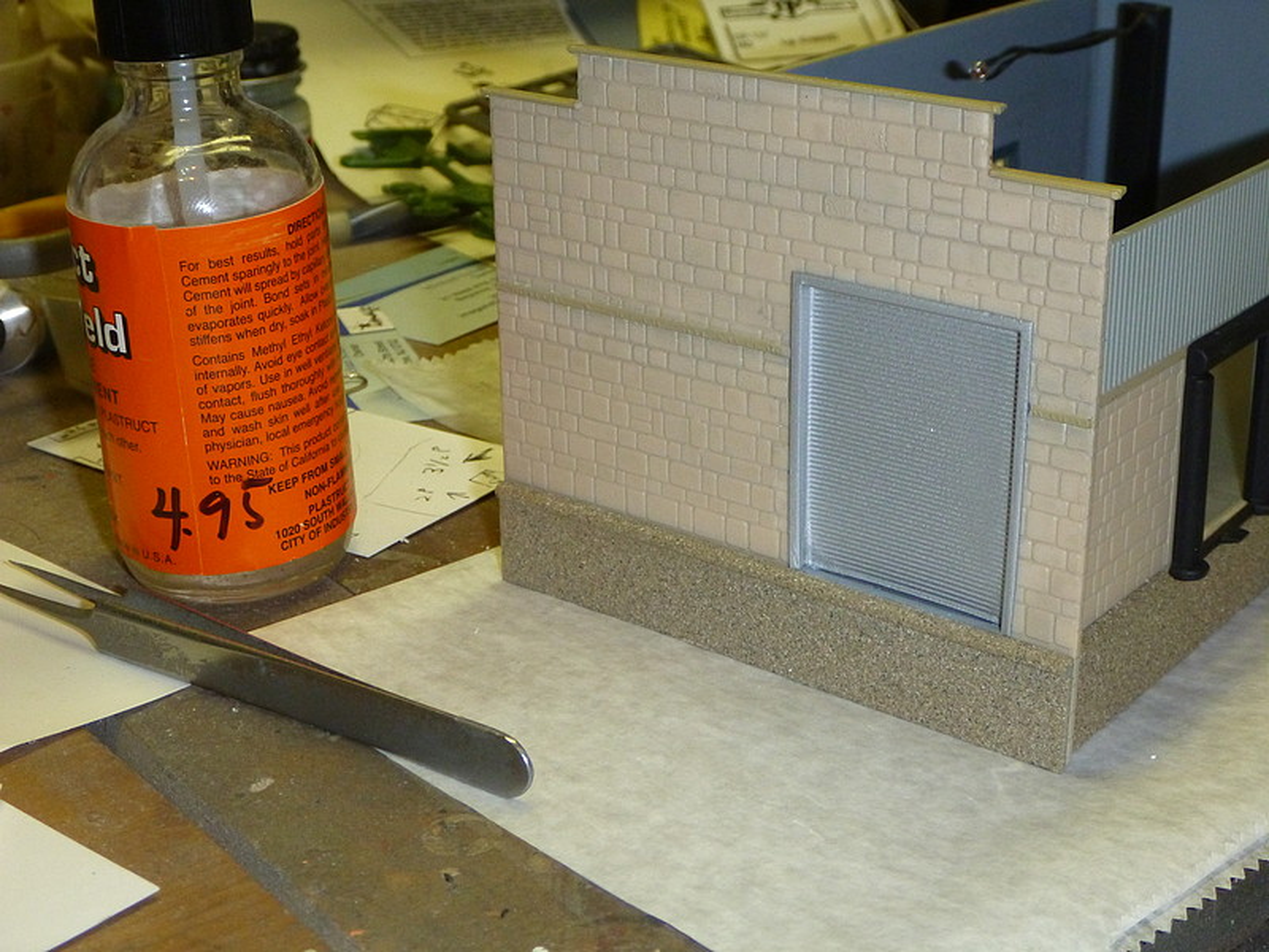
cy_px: 476
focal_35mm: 58
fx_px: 2126
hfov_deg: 33.2
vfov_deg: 25.2
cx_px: 634
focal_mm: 10.4
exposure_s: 1/60
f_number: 5
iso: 400
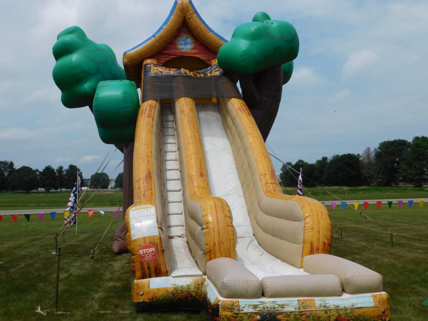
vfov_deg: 39.7
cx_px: 214
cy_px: 160
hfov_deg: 51.4
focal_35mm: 36
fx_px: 445
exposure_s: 1/800
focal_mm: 6.3
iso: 125
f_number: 7
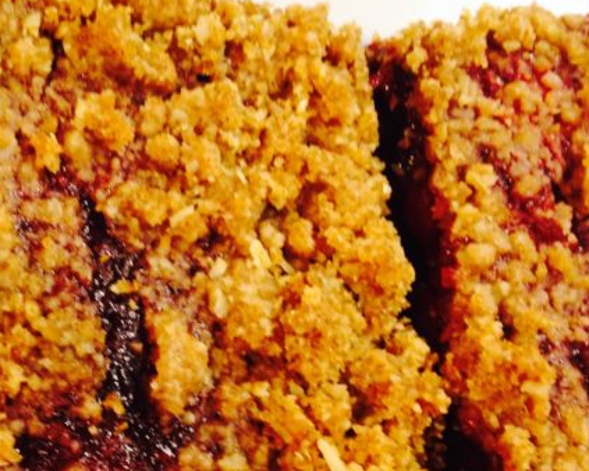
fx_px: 1359
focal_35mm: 78
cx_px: -19
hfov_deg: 23.3
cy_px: 360
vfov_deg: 19.5
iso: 125
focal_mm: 4.12
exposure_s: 1/20
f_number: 2.4
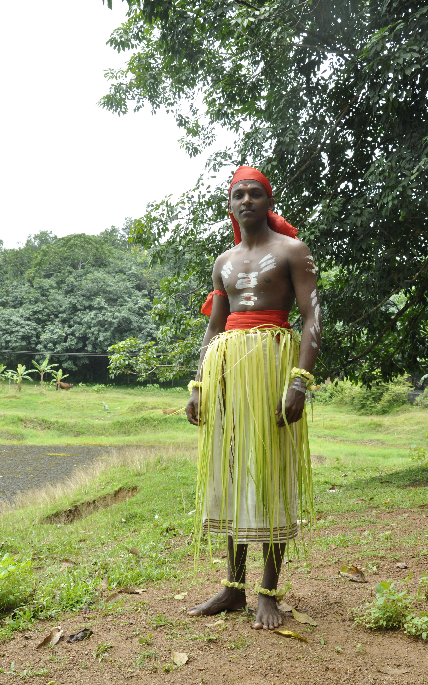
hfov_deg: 29.9
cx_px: 222
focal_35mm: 43
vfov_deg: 46.2
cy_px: 343
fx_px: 803
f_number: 11
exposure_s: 1/160
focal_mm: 28
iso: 500
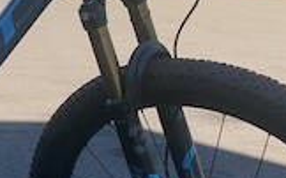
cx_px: -127
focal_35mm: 136
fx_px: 1059
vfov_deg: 9.6
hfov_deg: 14.5
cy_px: 111
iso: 25
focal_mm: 4.25
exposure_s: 1/737
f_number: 1.8
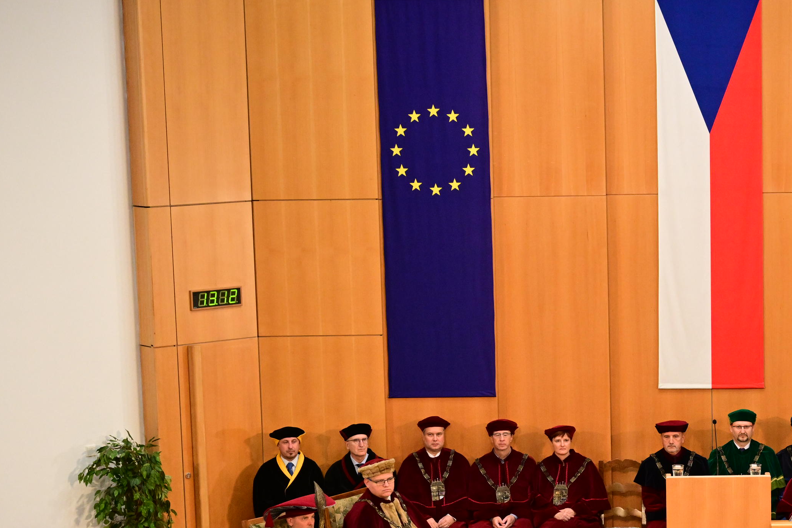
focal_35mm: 107
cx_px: 746
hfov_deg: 18.7
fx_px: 2354
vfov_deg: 12.7
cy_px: 446
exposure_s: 1/200
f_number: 5.6
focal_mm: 54
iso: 4000
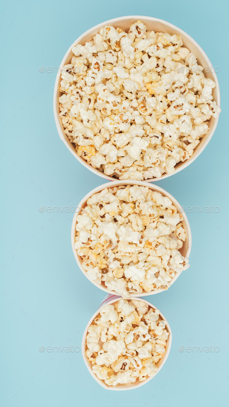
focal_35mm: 53
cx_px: 128
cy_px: 205
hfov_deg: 22.6
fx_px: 572
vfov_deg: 39.2
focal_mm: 50
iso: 125
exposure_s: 1/160
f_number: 9
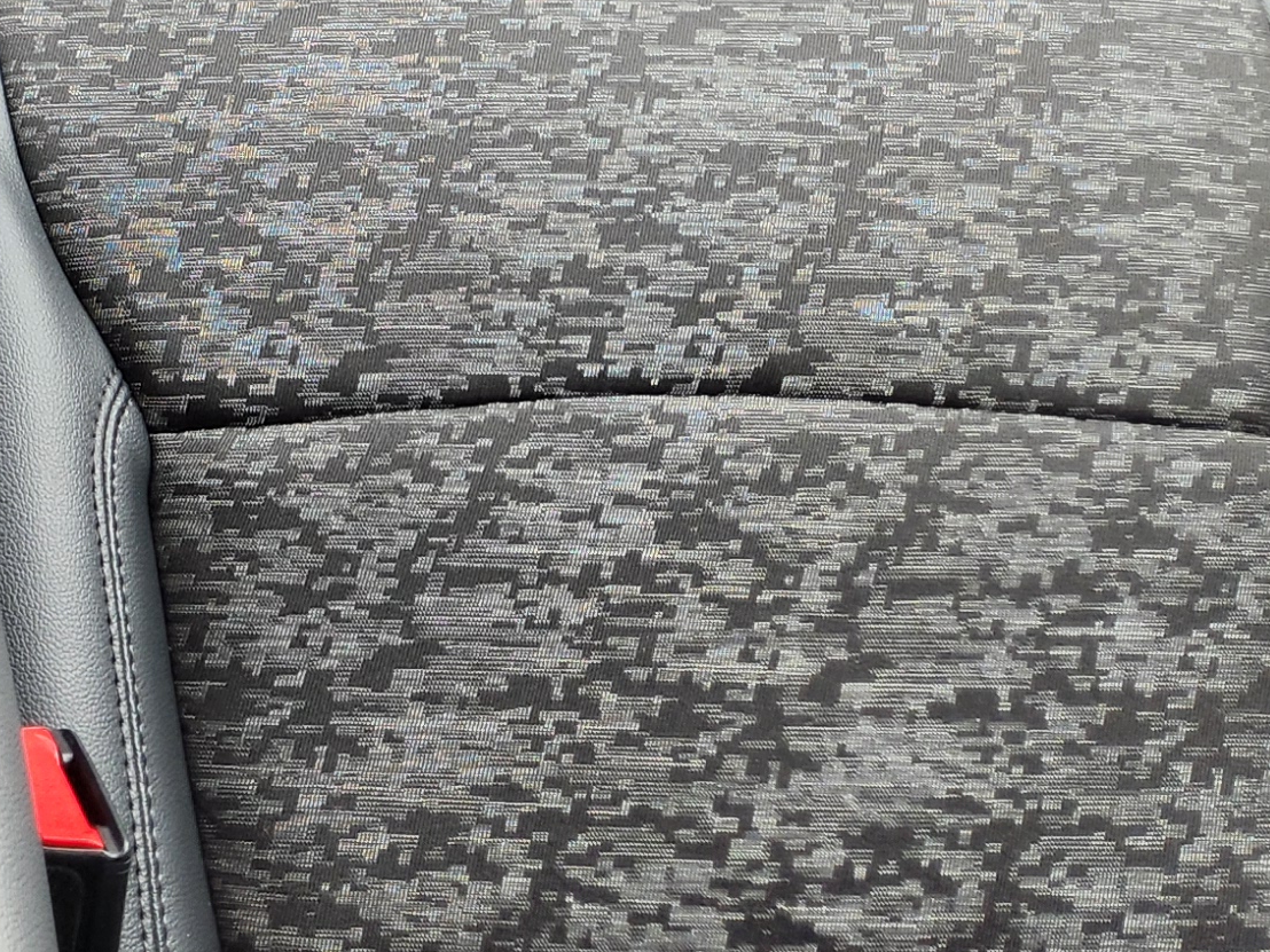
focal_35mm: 83
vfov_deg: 16.2
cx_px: -842
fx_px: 3045
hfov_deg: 19.3
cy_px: -479
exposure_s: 1/180
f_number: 1.8
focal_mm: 5.4
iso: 80
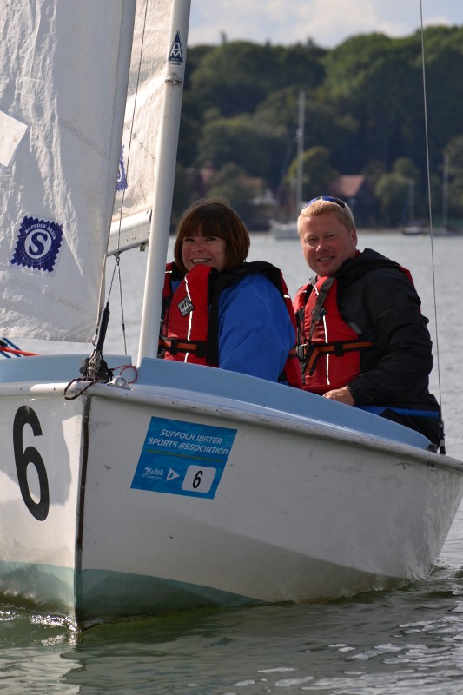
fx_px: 5790
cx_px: 232
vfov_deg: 6.9
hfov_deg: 4.6
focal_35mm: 300
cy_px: 348
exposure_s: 1/200
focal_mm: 200
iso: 100
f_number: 10
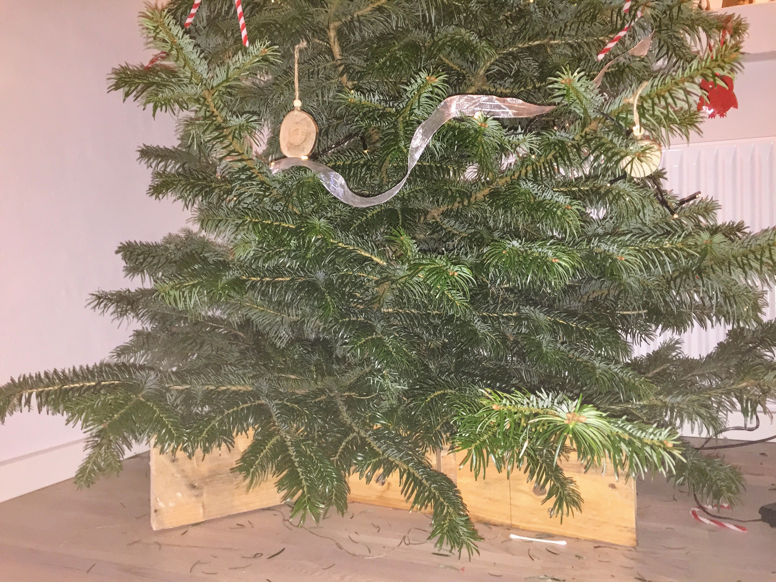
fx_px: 650
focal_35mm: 29
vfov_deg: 48.2
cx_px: 388
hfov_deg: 61.7
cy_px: 291
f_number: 2.2
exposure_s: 1/17
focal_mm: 4.15
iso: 160
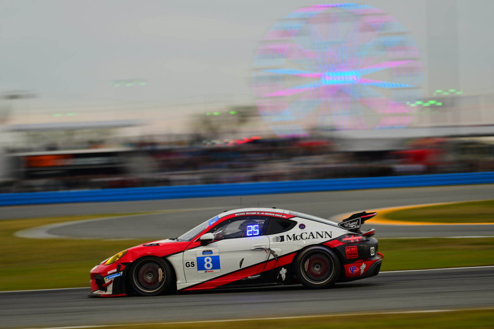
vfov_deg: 9.1
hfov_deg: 13.7
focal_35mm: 150
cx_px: 247
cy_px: 164
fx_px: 2058
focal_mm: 150
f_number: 2.8
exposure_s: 1/50
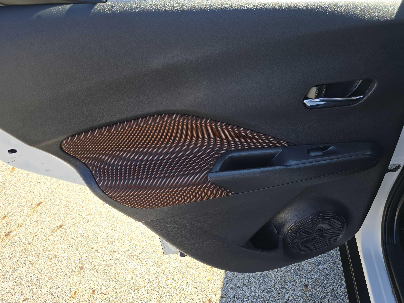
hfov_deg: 73.9
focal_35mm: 23
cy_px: 152
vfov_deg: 58.9
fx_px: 268
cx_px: 202
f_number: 1.7
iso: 12
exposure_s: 1/180
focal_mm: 6.3
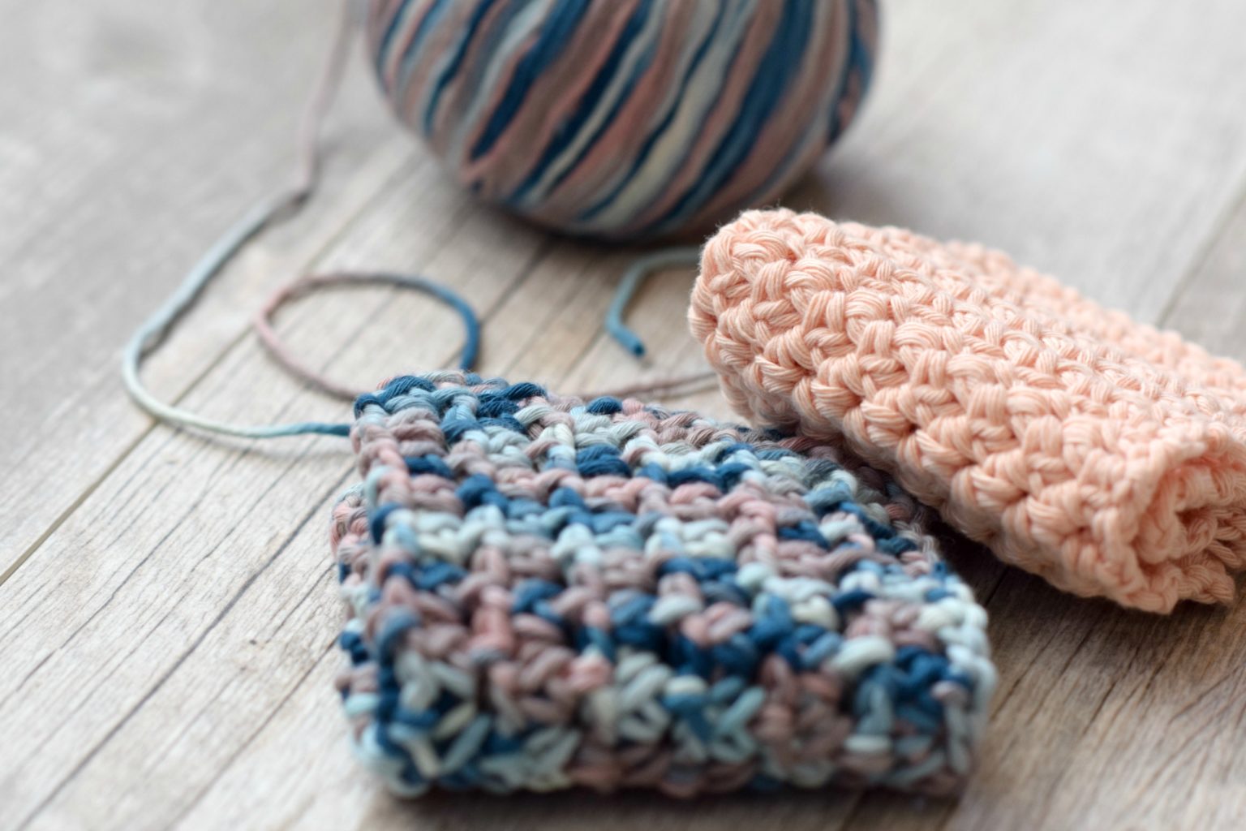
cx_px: 623
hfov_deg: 16.1
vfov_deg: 10.8
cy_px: 416
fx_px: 4413
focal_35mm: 128
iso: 800
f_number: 4
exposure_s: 1/250
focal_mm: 85
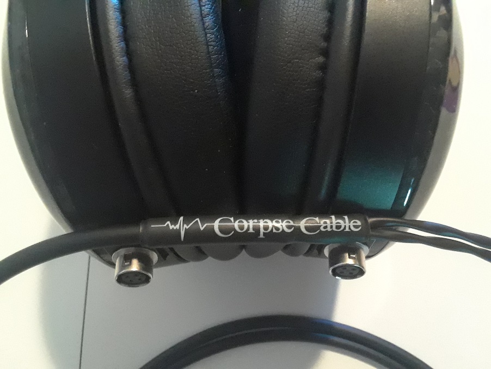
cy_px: 184
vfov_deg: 46.8
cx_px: 246
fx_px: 426
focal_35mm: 30
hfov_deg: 60.0
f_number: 1.9
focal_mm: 2.47
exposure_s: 1/15
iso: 800
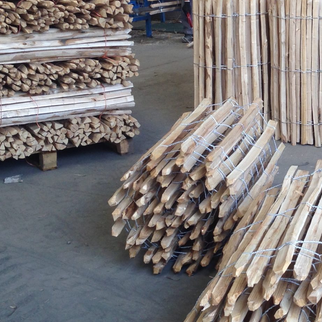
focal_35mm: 81
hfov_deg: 20.6
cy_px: 68
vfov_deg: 21.2
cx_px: 330
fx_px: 852
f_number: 2.4
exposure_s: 1/120
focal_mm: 4.12
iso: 50
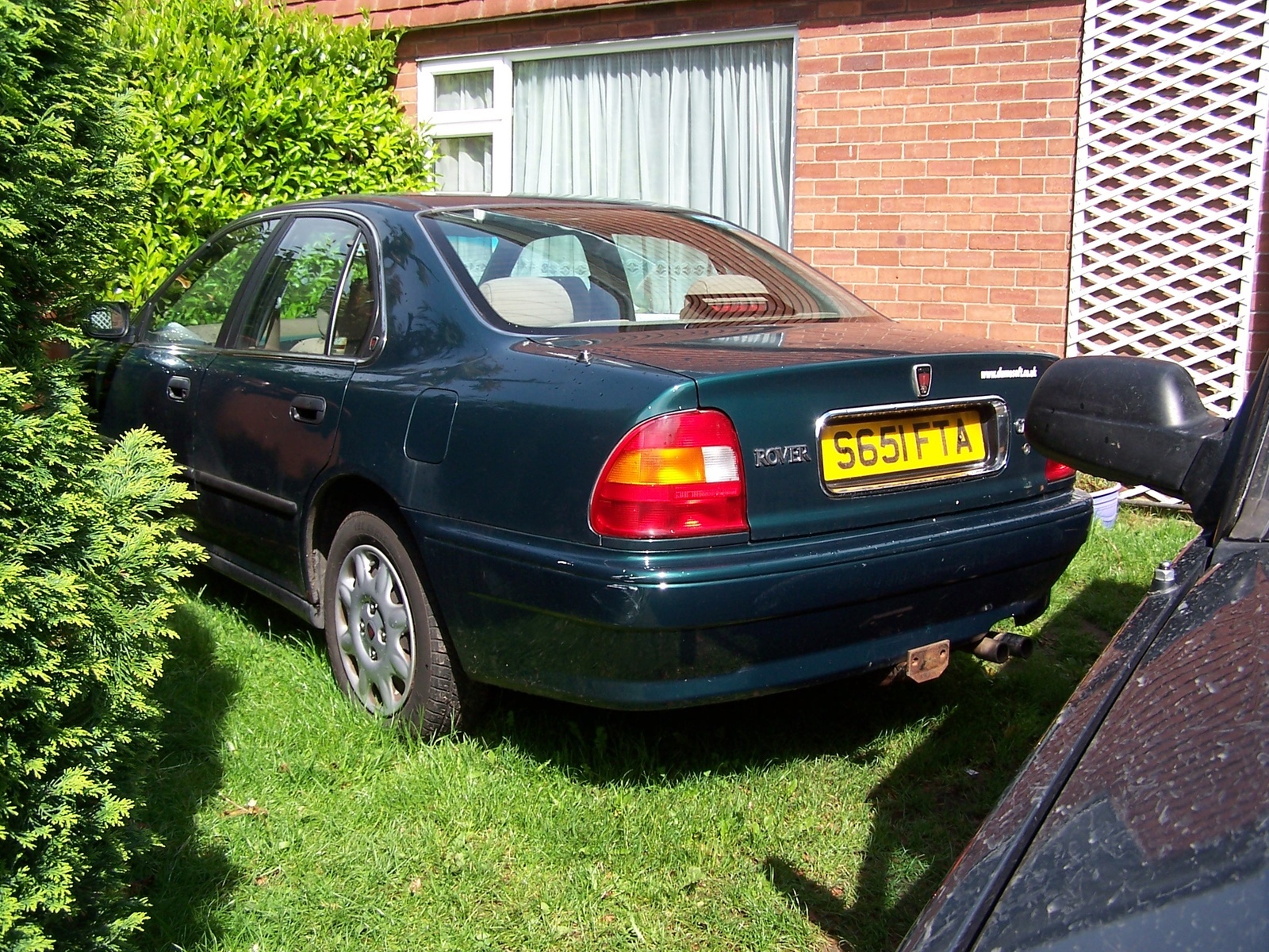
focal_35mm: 38
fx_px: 1393
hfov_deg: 49.0
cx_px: 634
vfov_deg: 37.7
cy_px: 476
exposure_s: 1/500
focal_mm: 6.3
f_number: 2.8
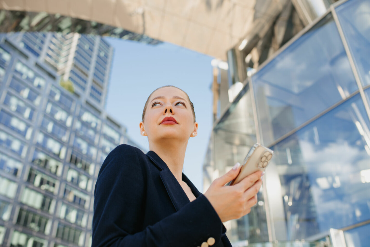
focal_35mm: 35
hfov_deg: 54.4
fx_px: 360
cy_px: 124
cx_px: 185
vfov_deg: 37.9
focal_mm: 35
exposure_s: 1/400
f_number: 2.8
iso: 100
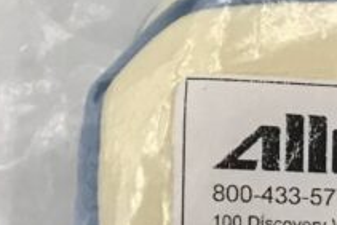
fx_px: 1293
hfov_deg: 12.7
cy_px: 308
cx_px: 701
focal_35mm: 138
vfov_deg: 9.7
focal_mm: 3.99
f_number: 1.8
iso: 25
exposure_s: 1/40
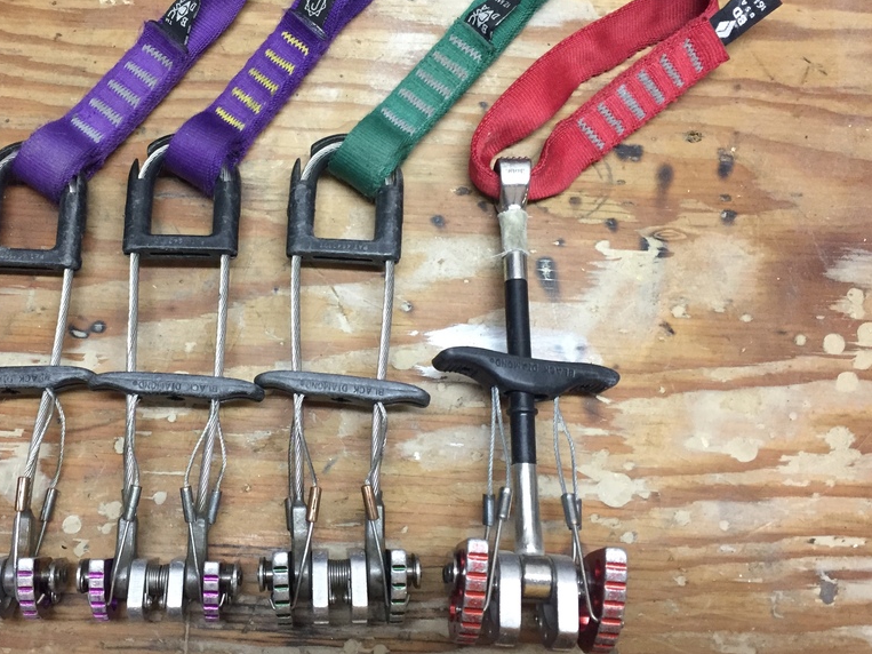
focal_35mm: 38
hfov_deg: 48.5
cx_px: 321
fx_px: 957
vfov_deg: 37.7
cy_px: 308
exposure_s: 1/30
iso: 160
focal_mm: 4.15
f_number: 2.2
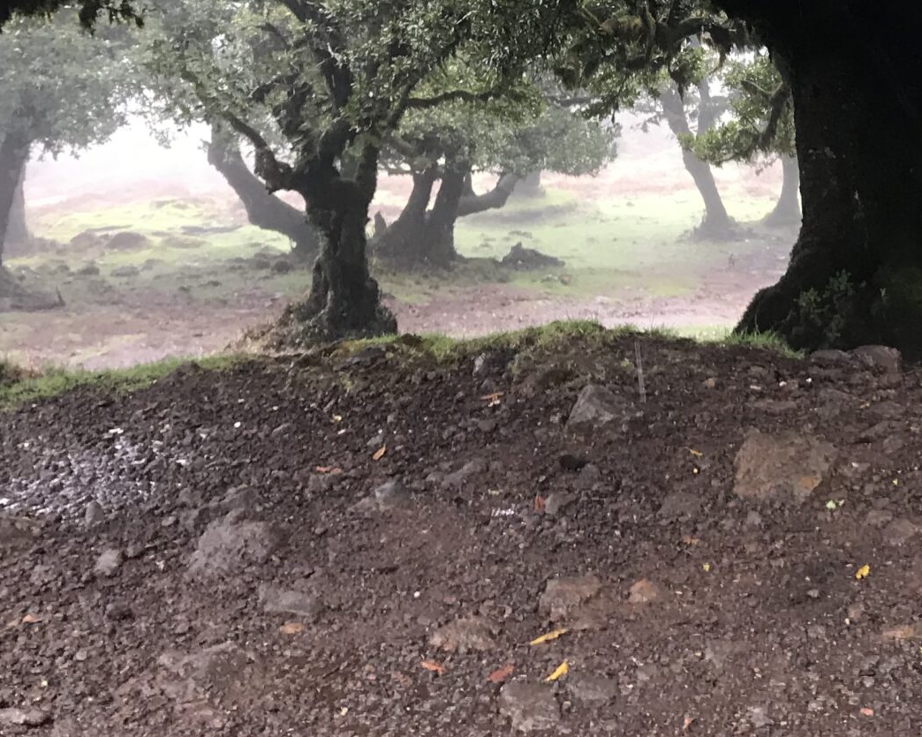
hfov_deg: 26.9
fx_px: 1828
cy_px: -16
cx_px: 903
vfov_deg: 21.9
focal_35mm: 67
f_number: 1.8
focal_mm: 3.99
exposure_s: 1/33
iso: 20
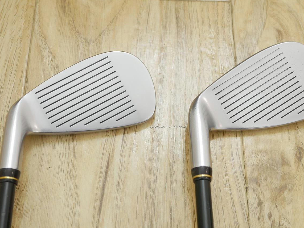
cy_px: 103
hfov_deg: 34.3
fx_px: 492
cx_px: 167
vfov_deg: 26.1
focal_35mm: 56
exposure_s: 1/50
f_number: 4.5
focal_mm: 25
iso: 1600
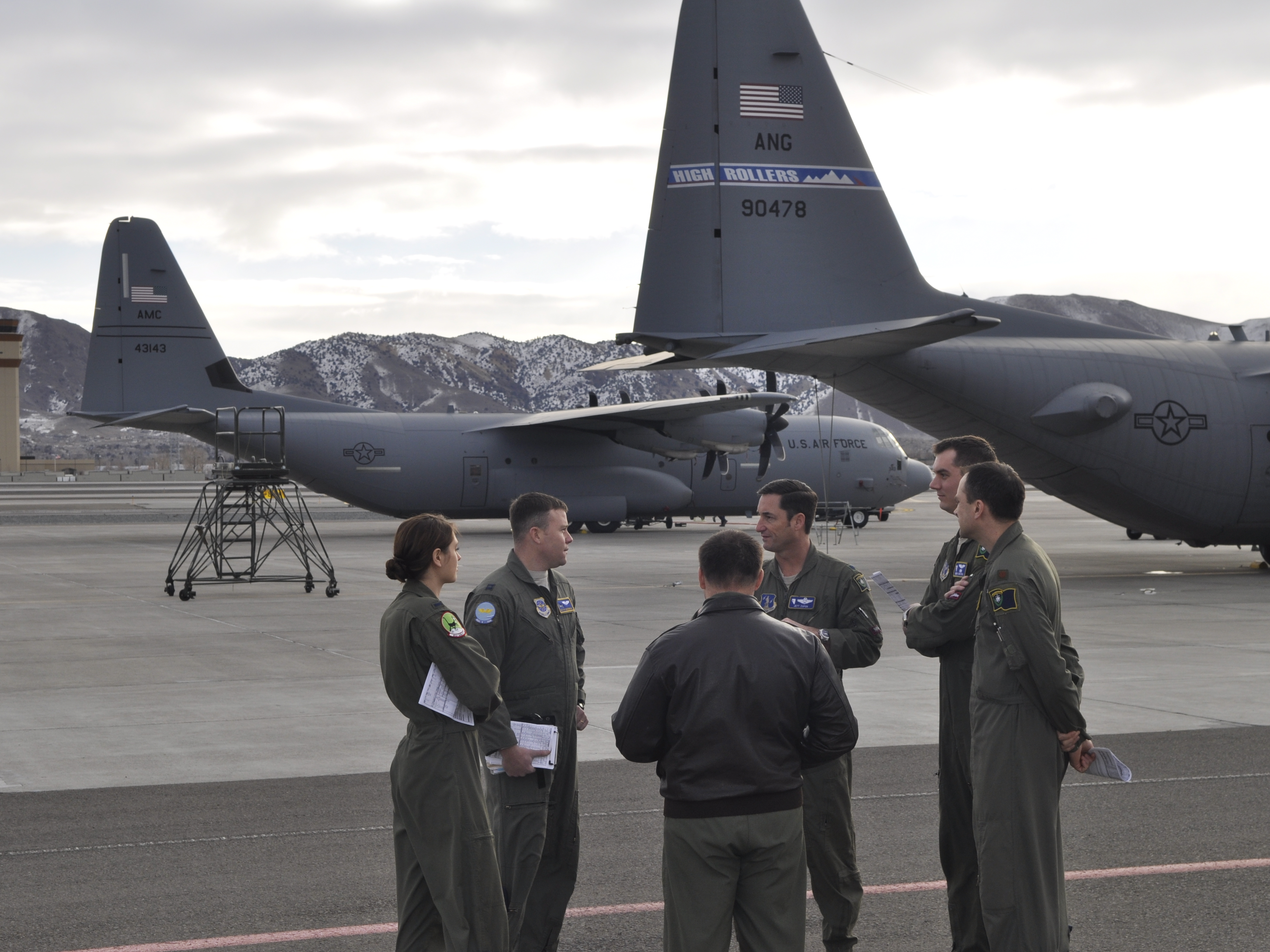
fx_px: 2385
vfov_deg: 22.6
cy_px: 498
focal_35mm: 65
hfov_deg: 29.8
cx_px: 714
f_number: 9
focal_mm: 38
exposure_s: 1/200
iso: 200
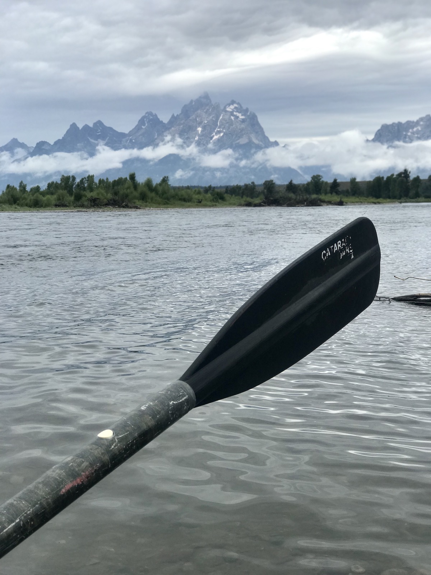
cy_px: 288
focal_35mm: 57
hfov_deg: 25.7
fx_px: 946
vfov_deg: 33.8
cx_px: 216
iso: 20
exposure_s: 1/364
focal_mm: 6.6
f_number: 2.8
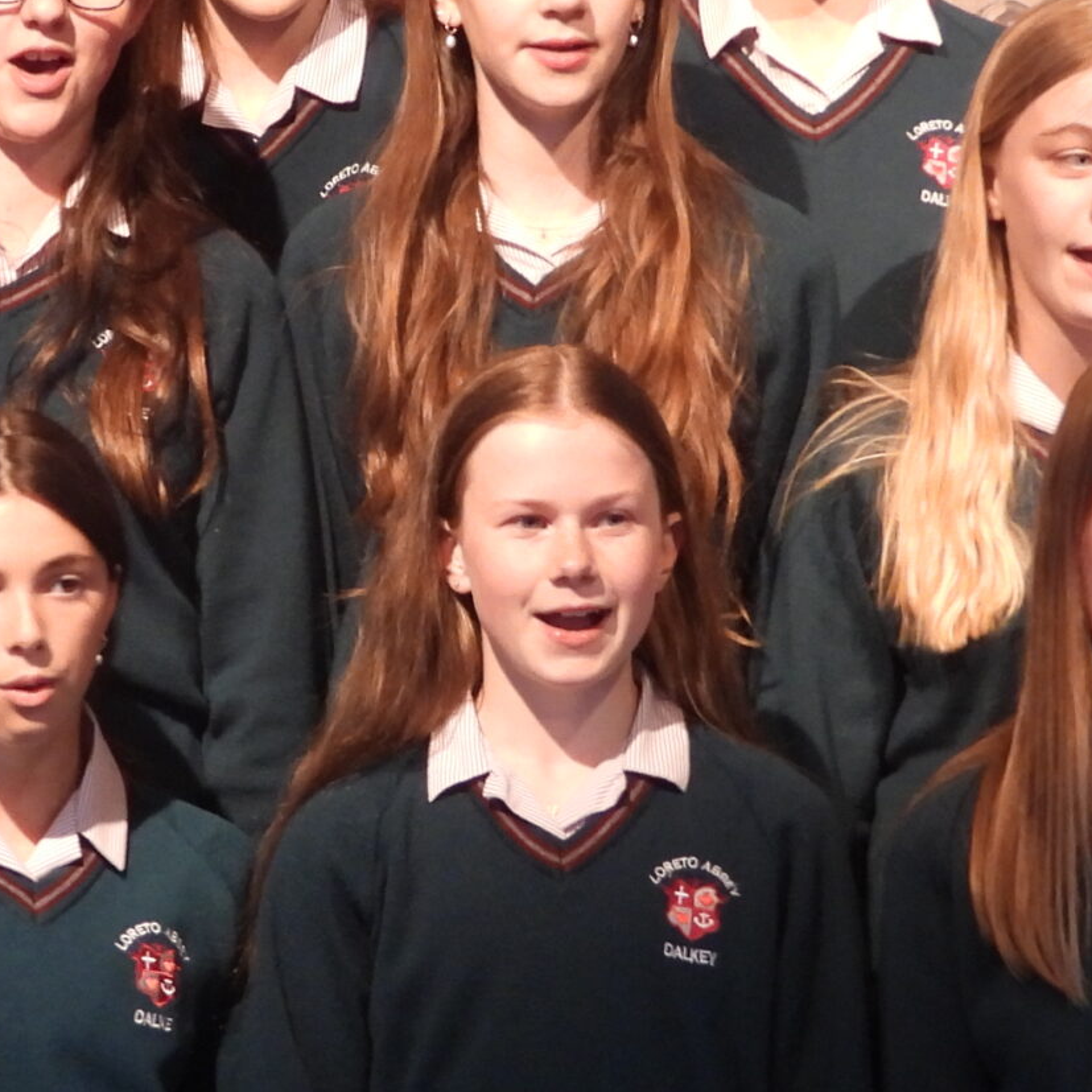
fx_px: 8887
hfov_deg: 7.0
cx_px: 218
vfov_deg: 7.0
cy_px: 565
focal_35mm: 249
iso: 400
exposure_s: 1/20
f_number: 3.5
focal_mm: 16.3
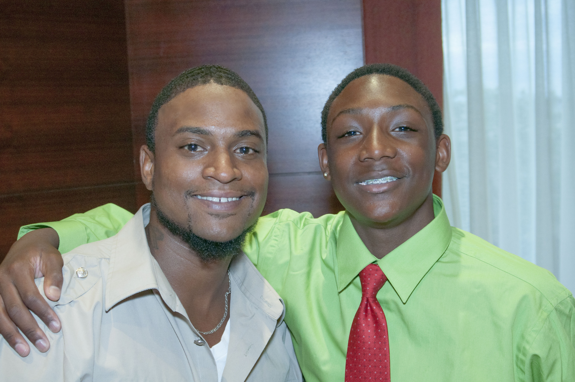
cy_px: 191
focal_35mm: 52
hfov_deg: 37.9
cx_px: 288
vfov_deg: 25.7
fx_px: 838
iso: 200
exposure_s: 1/60
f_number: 5.6
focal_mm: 35
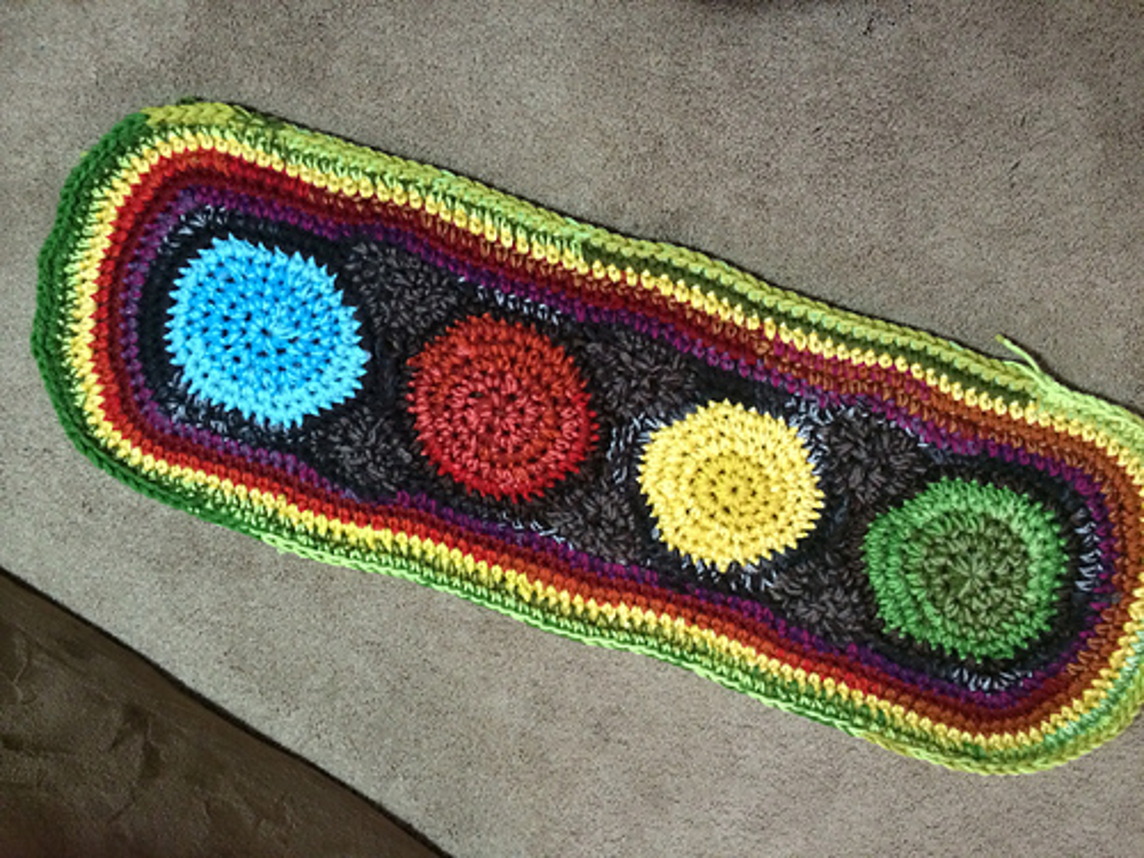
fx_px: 991
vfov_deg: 46.8
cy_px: 429
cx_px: 572
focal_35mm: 30
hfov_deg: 60.0
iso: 320
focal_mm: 4.12
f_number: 2.2
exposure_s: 1/15
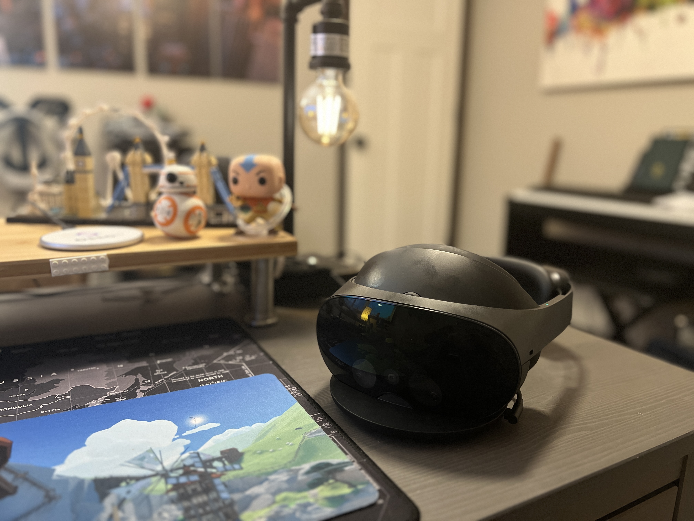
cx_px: 347
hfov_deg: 67.3
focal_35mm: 26
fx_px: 521
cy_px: 260
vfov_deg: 53.1
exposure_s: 1/30
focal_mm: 5.7
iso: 640
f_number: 1.5
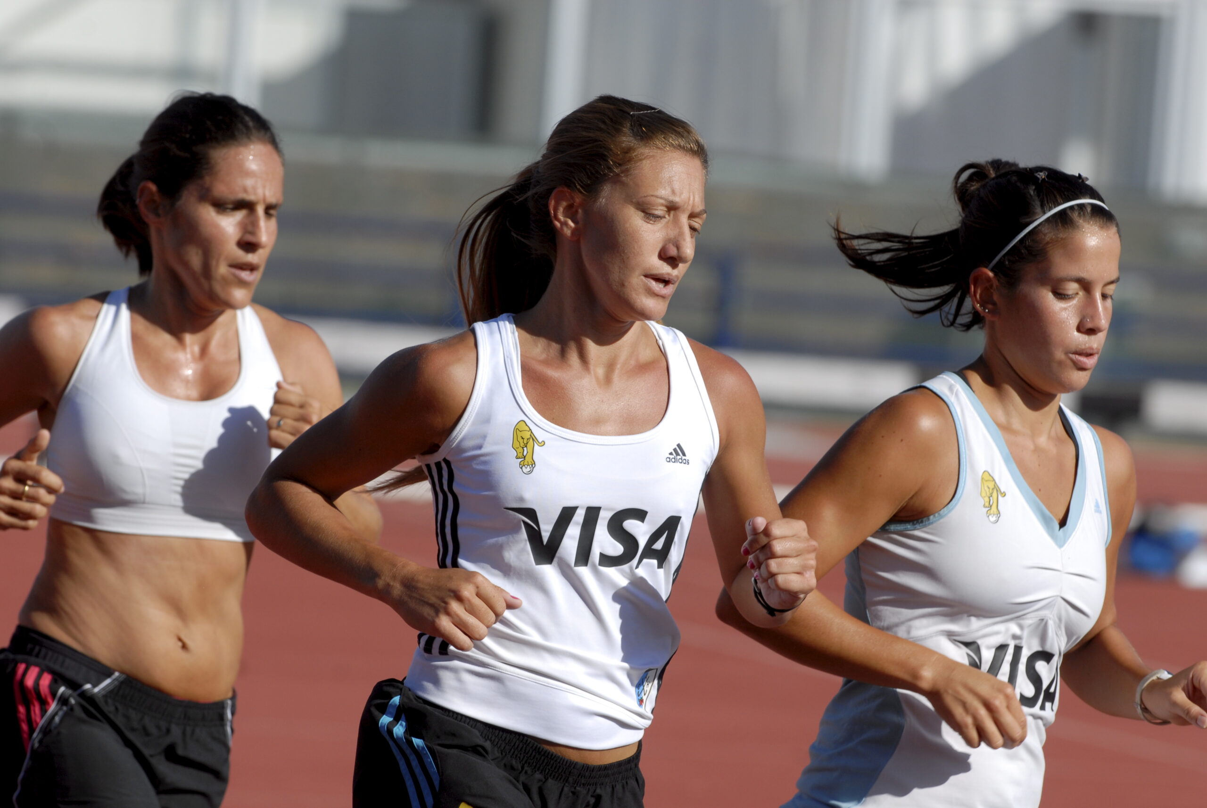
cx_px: 604
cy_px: 404
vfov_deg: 3.1
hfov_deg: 4.6
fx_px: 15106
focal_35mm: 450
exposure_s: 1/640
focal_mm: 300
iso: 200
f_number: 8
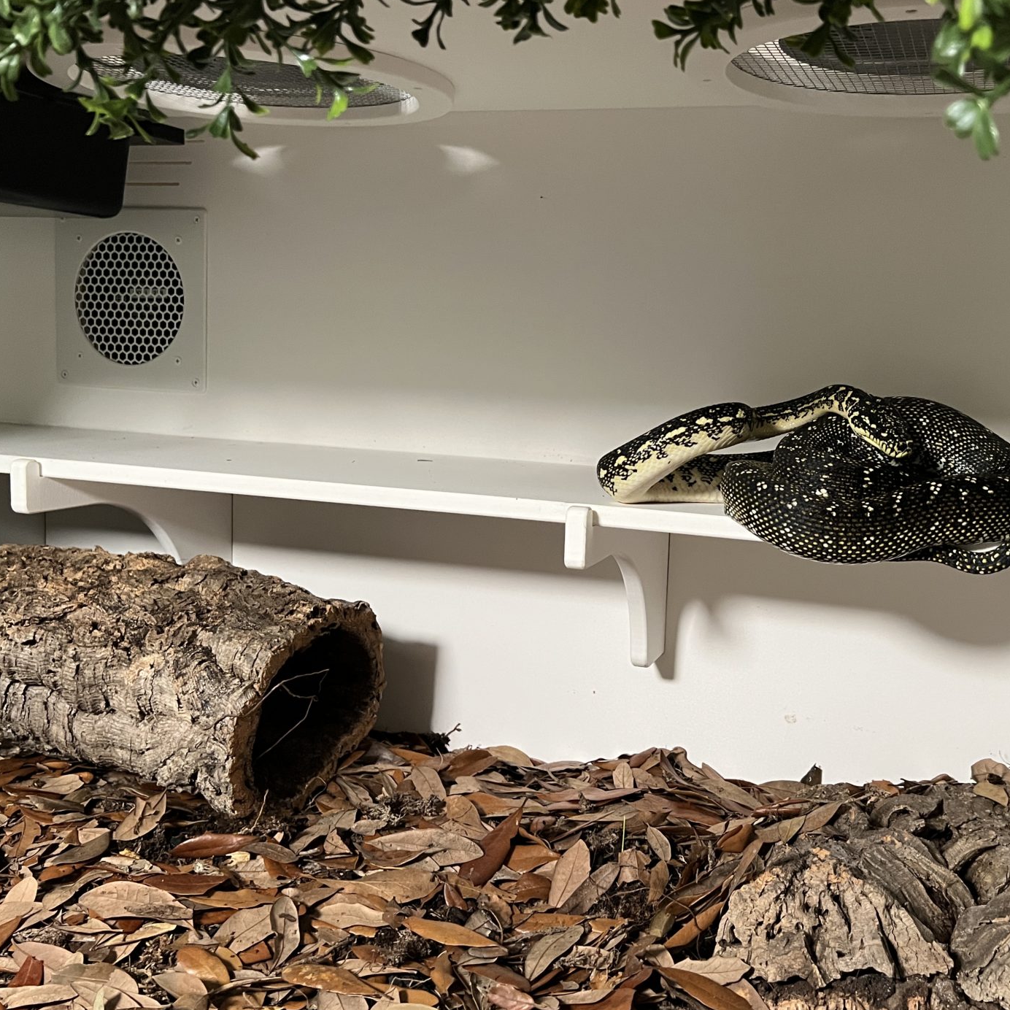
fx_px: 1122
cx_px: 627
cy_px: 474
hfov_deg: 48.0
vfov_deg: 48.4
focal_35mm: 34
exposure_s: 1/60
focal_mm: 5.7
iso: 320
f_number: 1.5
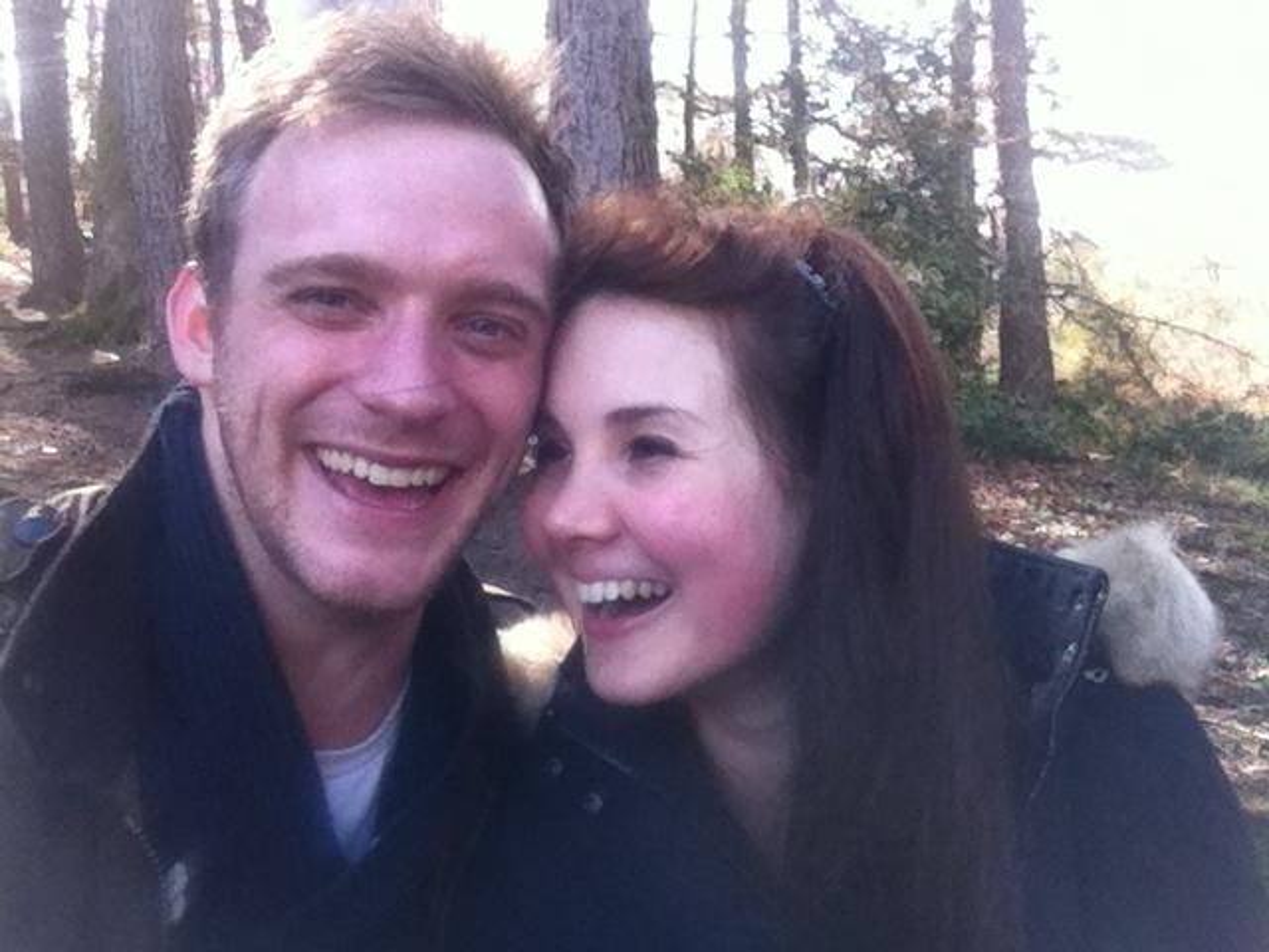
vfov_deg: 40.7
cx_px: 634
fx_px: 1283
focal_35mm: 35
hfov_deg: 52.6
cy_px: 476
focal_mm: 3.85
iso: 125
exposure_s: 1/211
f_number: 2.4
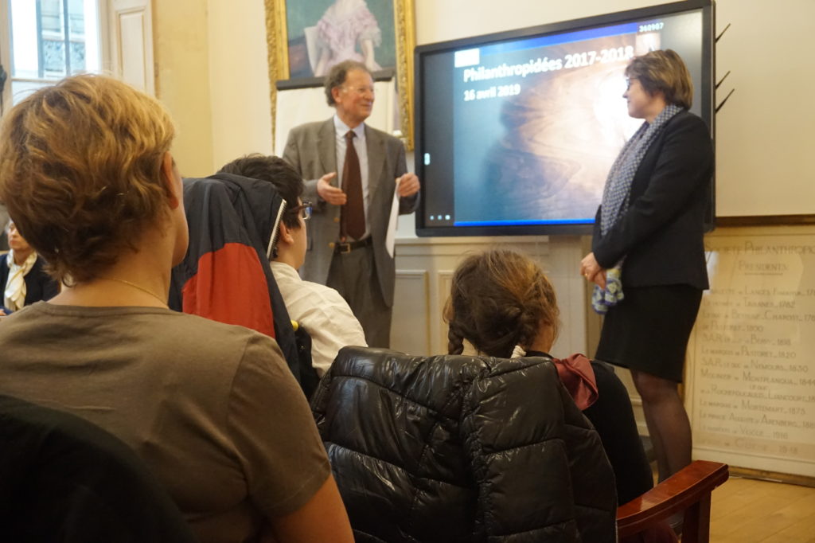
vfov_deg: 28.1
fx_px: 1086
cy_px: 272
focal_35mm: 48
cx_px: 408
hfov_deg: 41.1
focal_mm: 32
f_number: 5
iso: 3200
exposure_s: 1/60
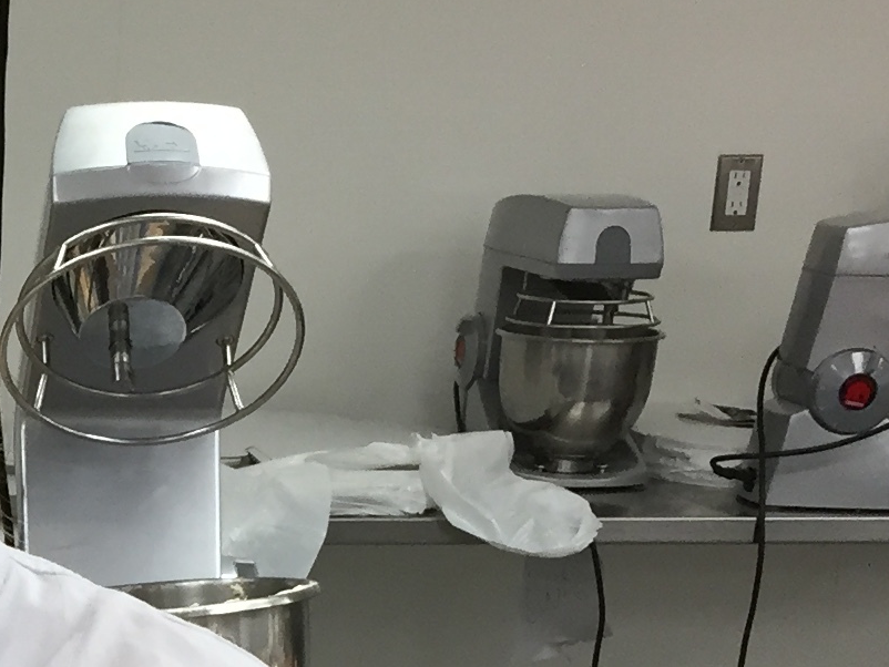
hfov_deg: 15.6
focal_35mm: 118
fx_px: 3031
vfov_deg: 11.8
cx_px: -360
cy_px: 1095
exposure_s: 1/30
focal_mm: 4.15
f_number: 2.2
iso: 32
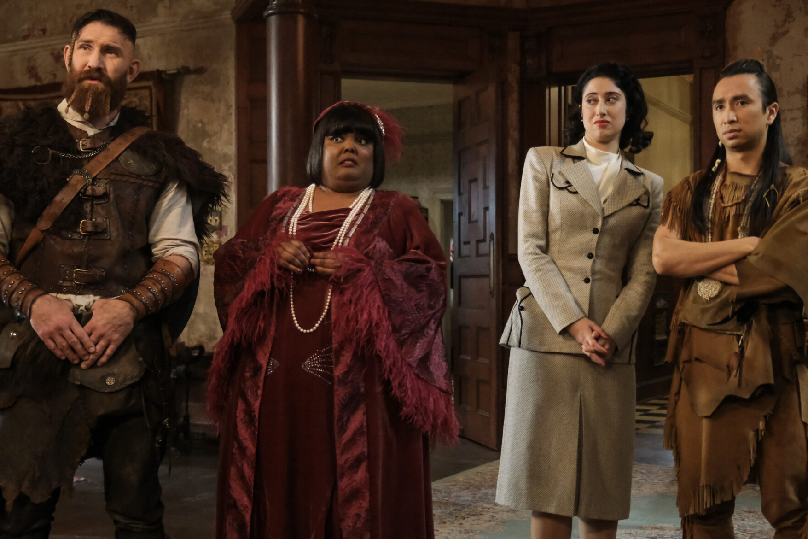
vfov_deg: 27.5
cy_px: 293
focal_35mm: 49
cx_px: 393
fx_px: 1100
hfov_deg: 40.3
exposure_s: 1/80
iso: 8000
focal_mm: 28.3
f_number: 2.8
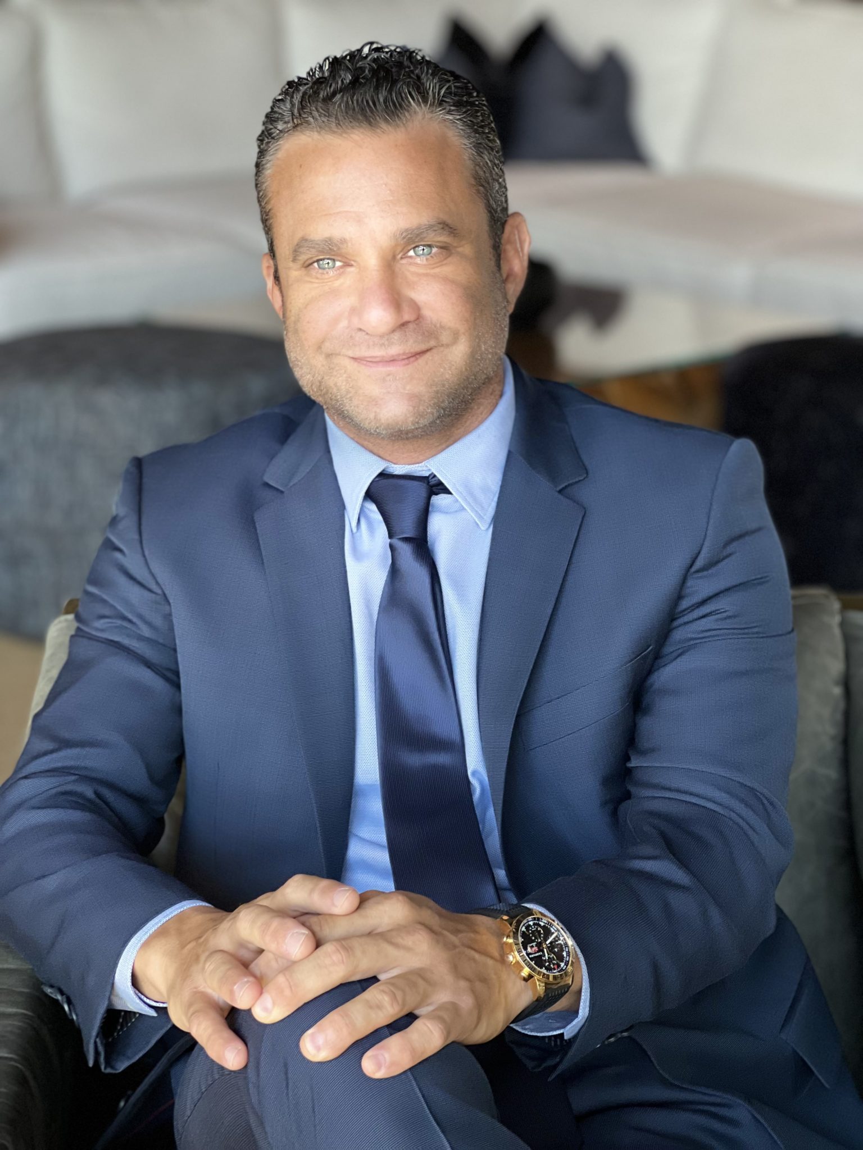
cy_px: 575
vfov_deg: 25.3
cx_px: 432
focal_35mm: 77
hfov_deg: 19.1
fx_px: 2560
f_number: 2.8
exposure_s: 1/60
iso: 160
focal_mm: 9
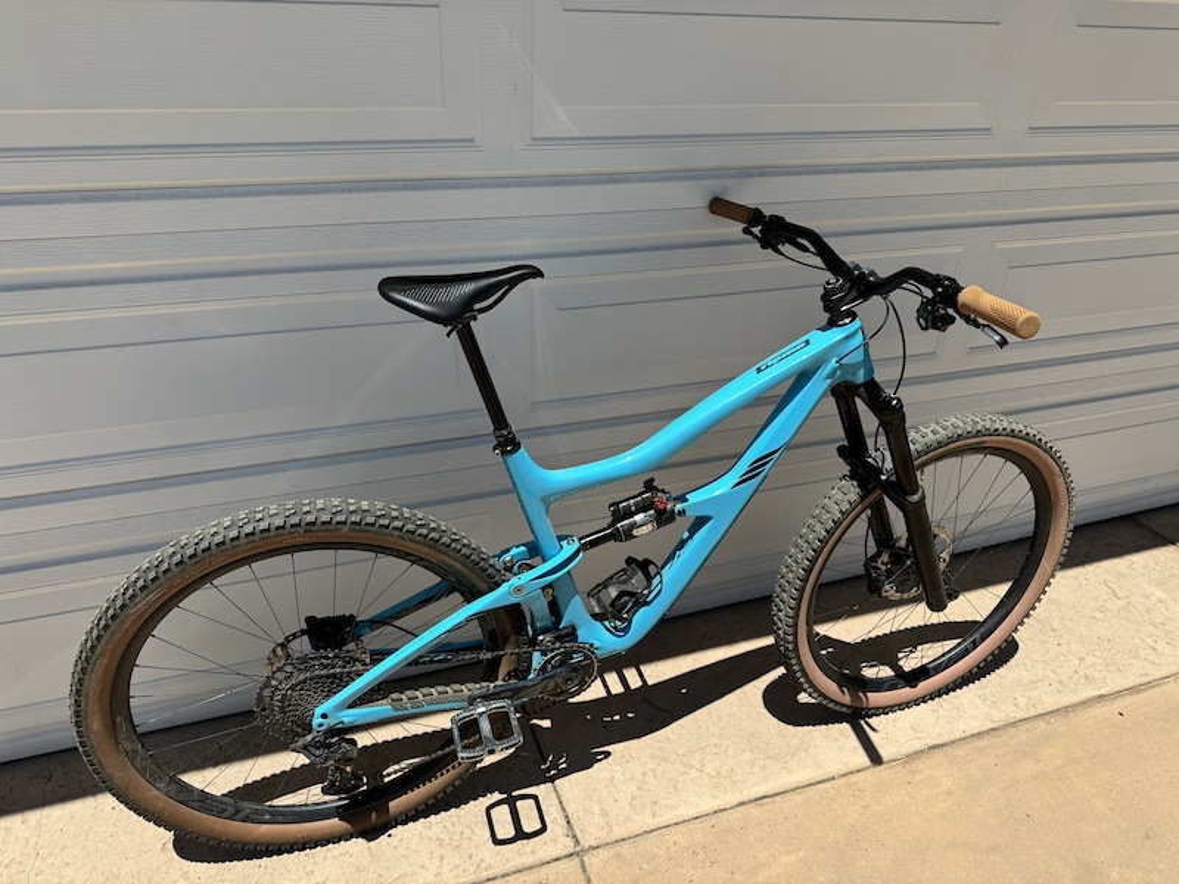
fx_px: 817
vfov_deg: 56.8
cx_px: 590
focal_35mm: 24
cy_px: 442
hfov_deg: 71.6
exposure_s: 1/4950
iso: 80
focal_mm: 6.76
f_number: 1.78
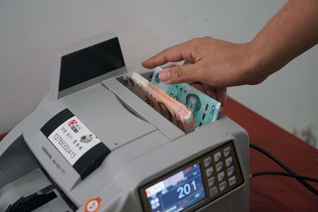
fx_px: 495
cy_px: 106
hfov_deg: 35.6
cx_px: 159
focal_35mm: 56
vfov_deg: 24.2
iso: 4000
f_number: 4
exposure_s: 1/400
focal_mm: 56
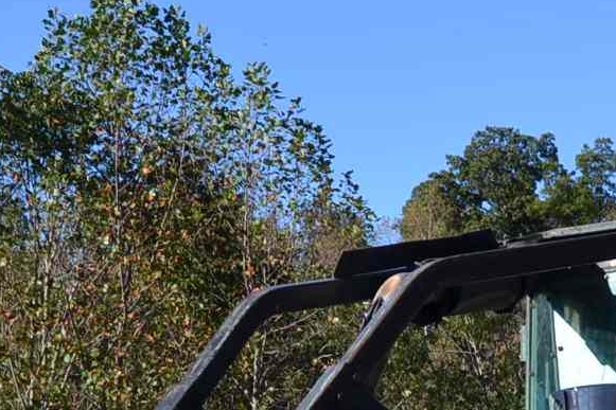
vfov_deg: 10.9
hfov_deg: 16.7
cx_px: 657
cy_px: 697
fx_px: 2036
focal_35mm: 119
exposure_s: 1/200
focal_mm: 20
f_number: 7.1
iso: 100
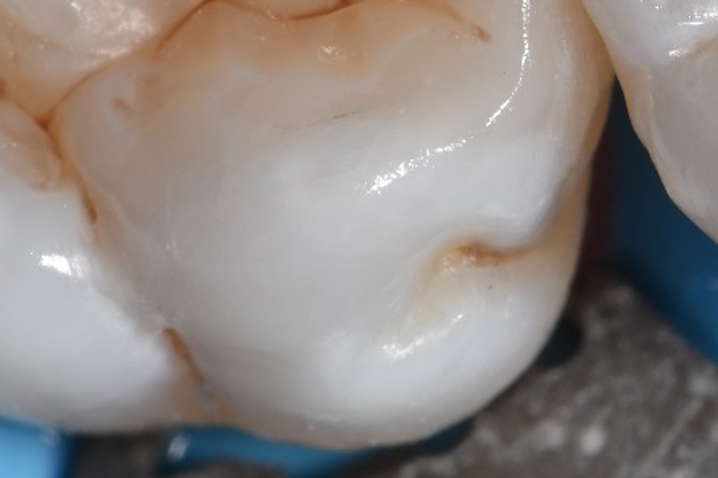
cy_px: 58
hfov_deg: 4.3
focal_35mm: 476
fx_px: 9490
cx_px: 718
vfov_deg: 2.9
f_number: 32
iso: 200
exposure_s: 1/160
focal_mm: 105
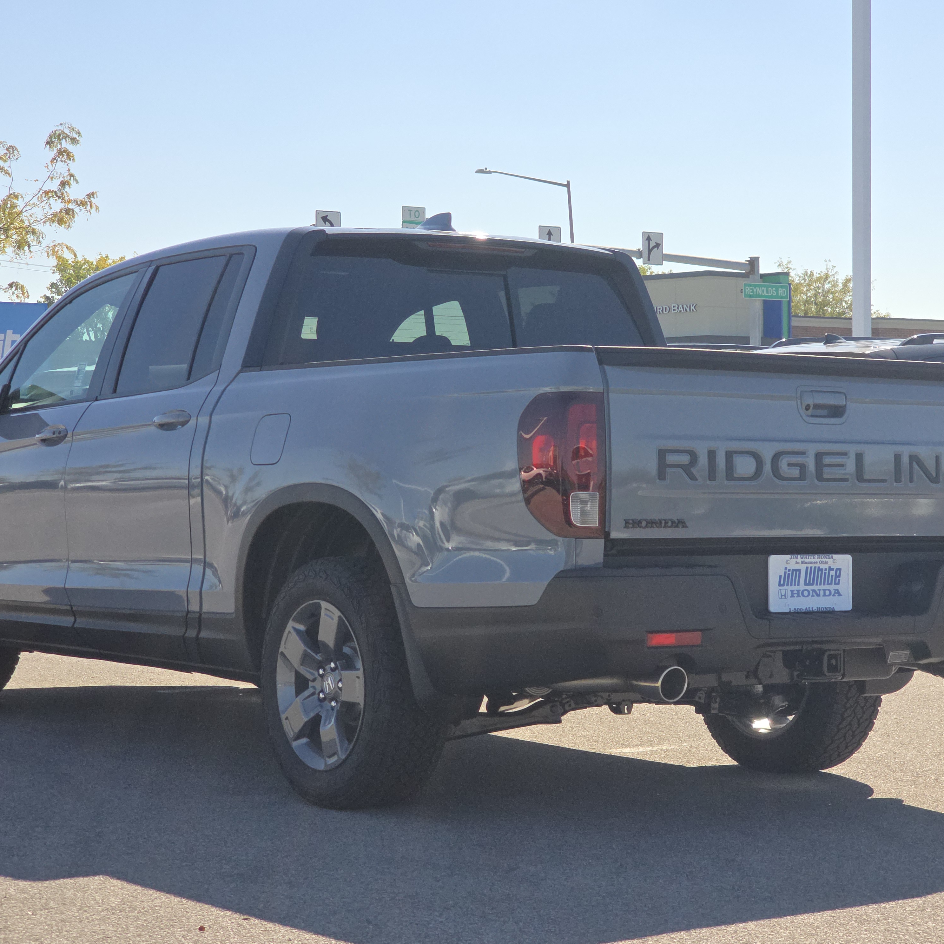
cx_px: 466
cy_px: 475
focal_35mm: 82
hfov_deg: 21.1
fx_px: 2530
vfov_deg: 21.1
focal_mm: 7.9
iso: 50
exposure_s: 1/2216
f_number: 2.4
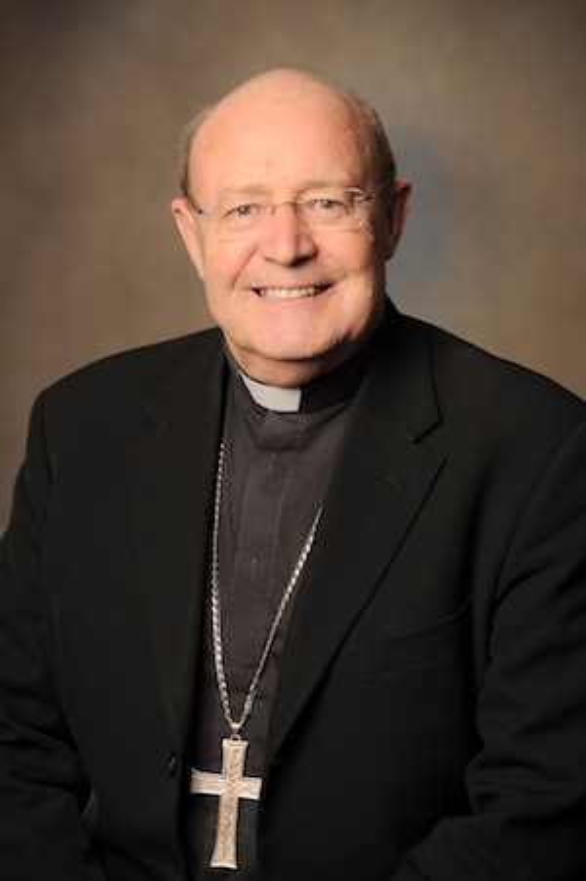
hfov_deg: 9.1
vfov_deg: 13.7
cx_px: 293
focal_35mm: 150
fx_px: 3668
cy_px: 440
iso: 200
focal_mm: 150
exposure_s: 1/160
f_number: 5.6
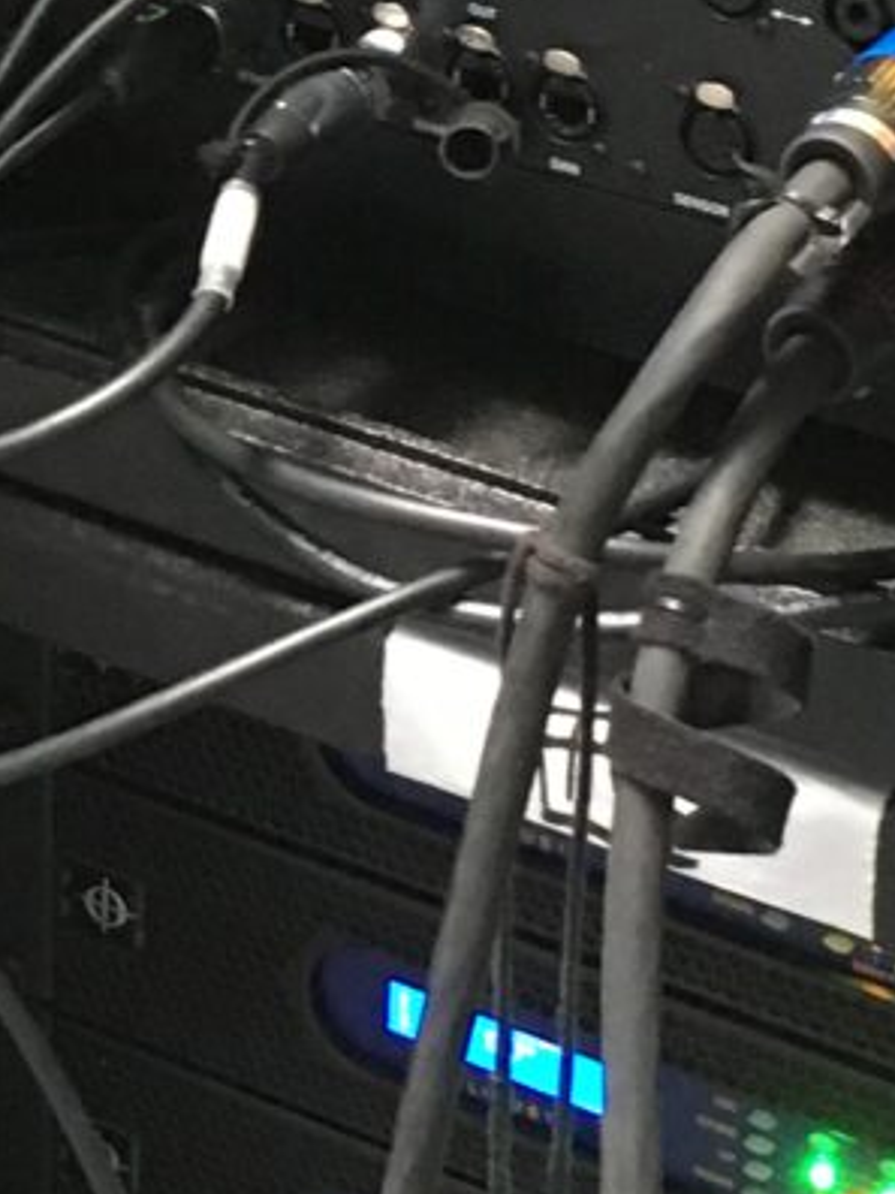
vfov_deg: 13.1
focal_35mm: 150
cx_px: -160
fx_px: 5171
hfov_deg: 9.8
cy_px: 265
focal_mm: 4.15
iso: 200
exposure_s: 1/20
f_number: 2.2
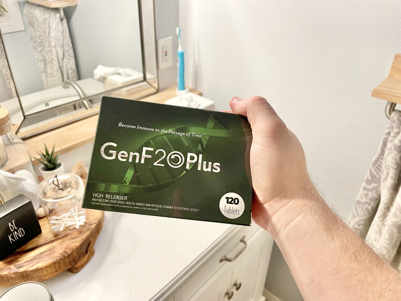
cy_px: 150
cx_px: 200
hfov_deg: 67.3
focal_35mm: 26
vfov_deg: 53.1
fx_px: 301
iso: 100
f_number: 1.6
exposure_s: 1/60
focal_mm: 4.2
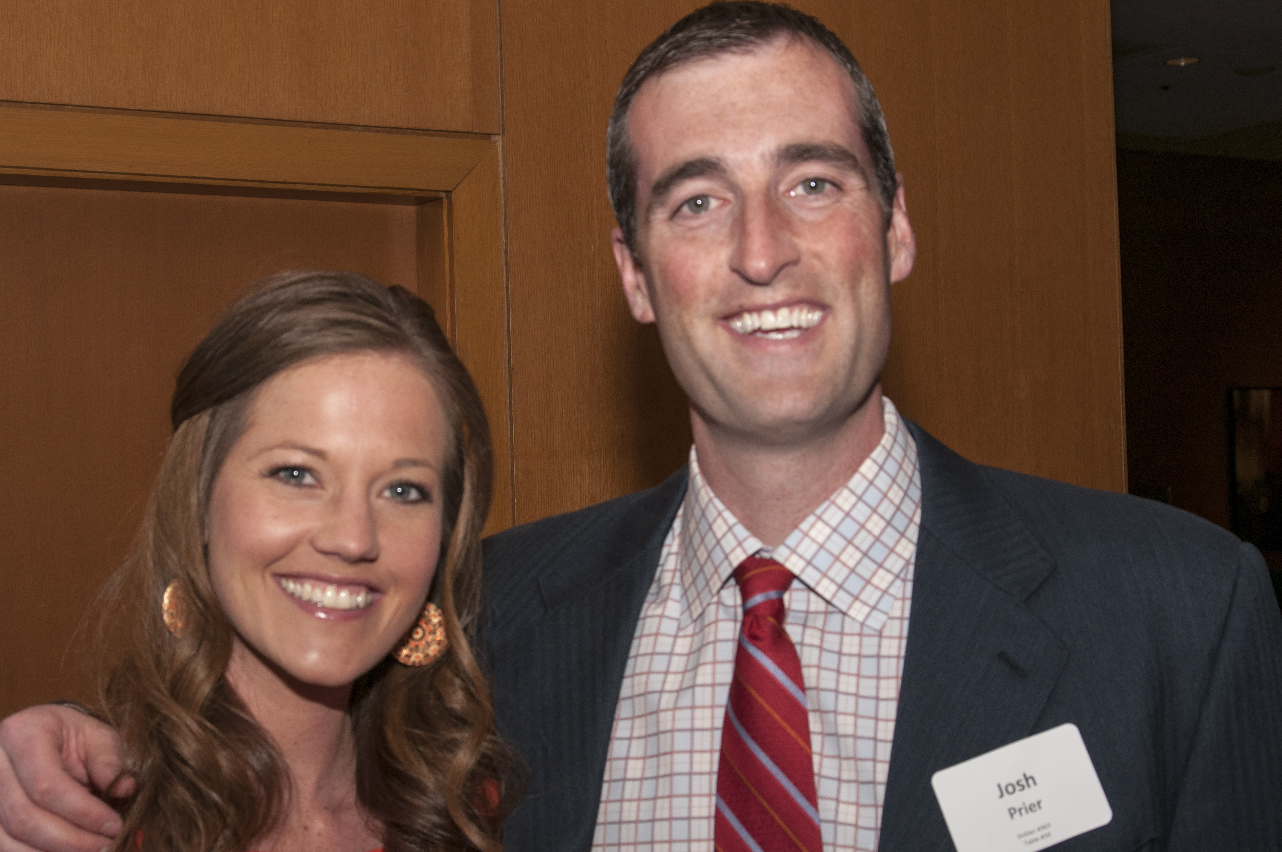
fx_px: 2347
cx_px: 641
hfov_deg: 30.5
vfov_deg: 20.6
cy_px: 426
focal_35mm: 66
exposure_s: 1/100
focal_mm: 44
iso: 250
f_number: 9
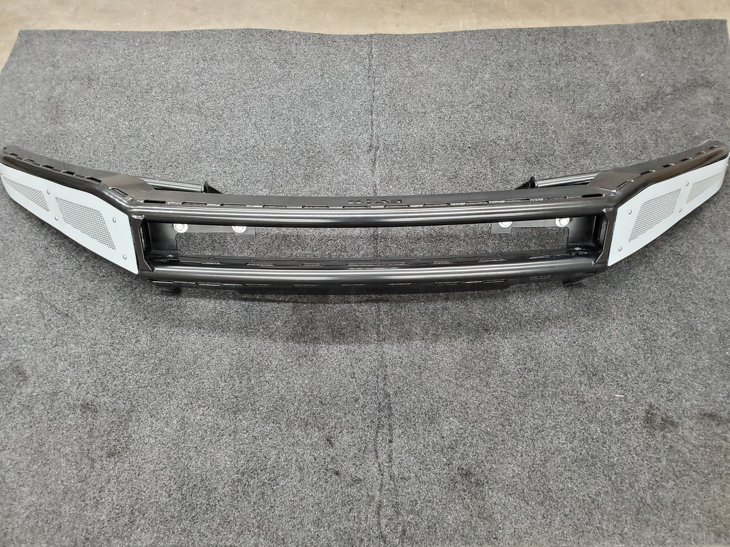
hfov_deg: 67.3
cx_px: 365
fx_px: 548
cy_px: 274
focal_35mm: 26
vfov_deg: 53.1
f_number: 2.4
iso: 500
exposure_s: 1/39
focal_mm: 4.3
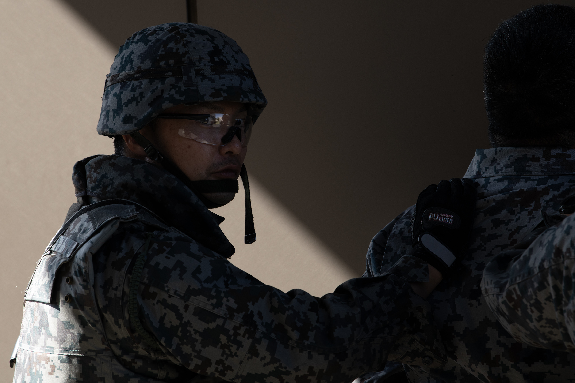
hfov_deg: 10.3
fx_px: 3194
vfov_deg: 6.9
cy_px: 192
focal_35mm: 200
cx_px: 288
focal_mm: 200
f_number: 7.1
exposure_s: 1/200
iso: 160
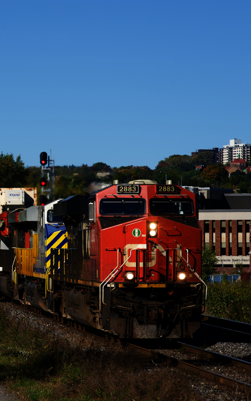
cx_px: 16
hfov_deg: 6.8
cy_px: 200
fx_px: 2100
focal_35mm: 192
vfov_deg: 10.9
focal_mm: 125
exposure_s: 1/800
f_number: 8
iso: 200
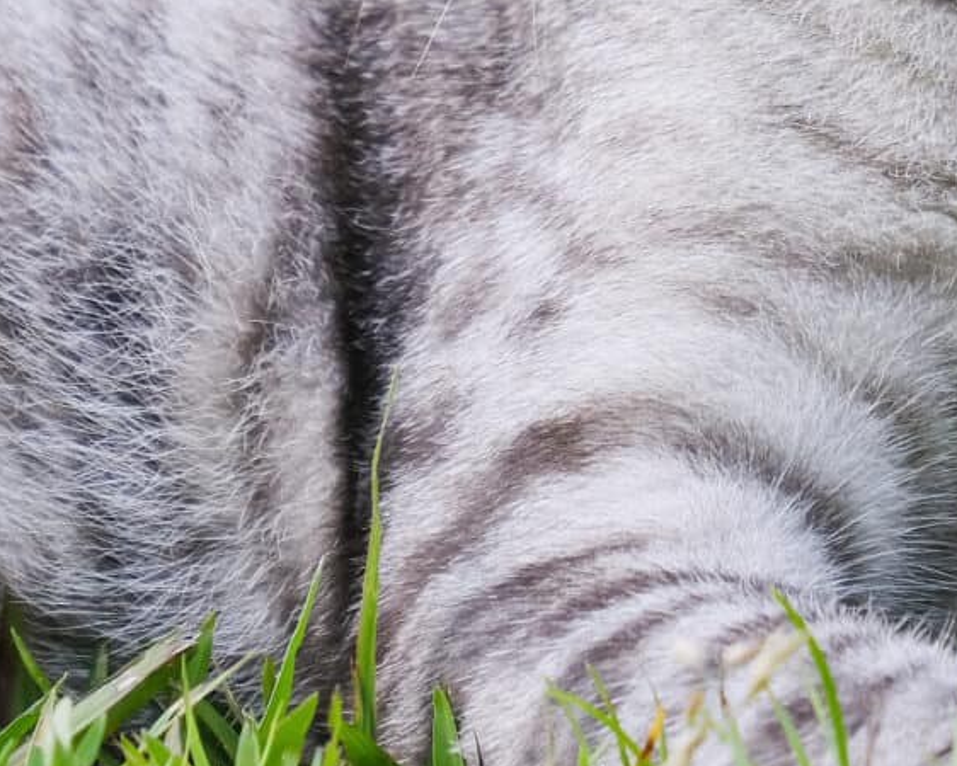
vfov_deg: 1.5
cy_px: -244
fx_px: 29070
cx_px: 322
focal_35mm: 1026
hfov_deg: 1.9
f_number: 4.8
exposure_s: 1/200
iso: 320
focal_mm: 200
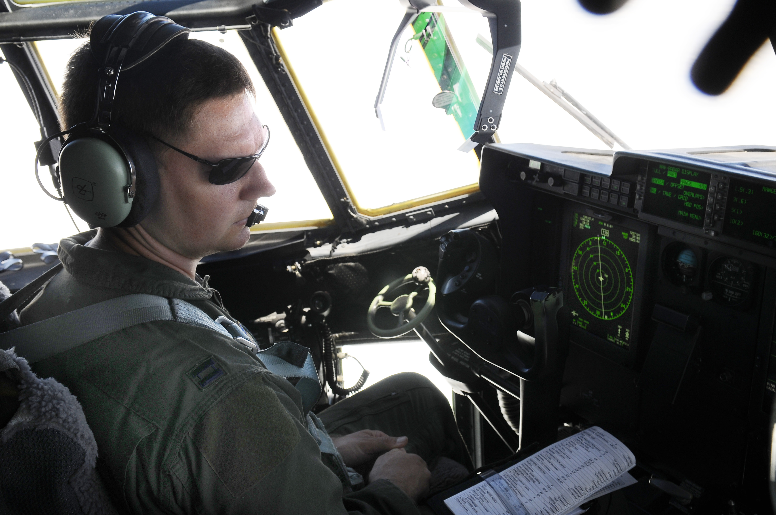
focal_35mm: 39
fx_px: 840
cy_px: 258
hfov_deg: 49.6
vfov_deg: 34.1
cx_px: 388
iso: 200
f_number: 6.7
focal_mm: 26
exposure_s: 1/180
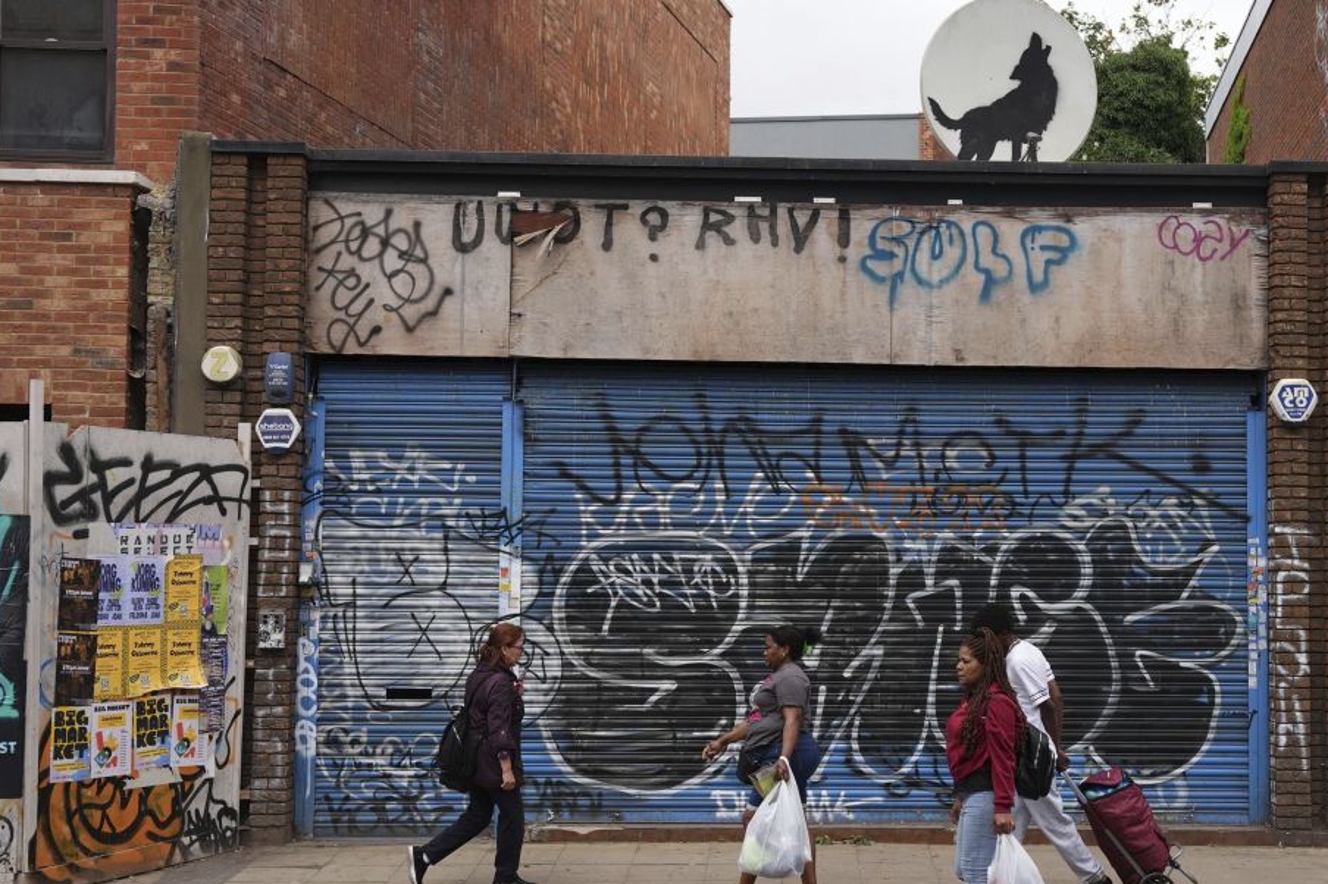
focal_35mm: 59
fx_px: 2176
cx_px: 859
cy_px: 465
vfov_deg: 23.0
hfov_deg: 33.7
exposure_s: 1/1000
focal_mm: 43
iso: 640
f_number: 5.6
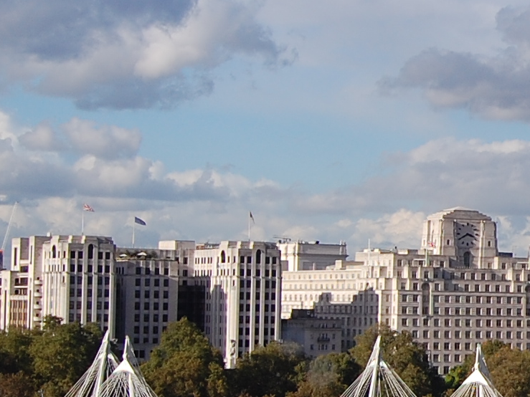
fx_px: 2066
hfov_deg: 13.7
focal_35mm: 135
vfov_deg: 11.0
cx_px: 813
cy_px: 210
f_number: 10
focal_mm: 23
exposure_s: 1/320
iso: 200
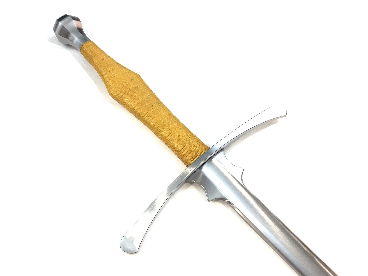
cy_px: 138
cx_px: 184
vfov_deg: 45.4
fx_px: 330
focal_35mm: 31
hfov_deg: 58.4
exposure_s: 1/60
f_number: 2.4
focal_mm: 3.3
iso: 250
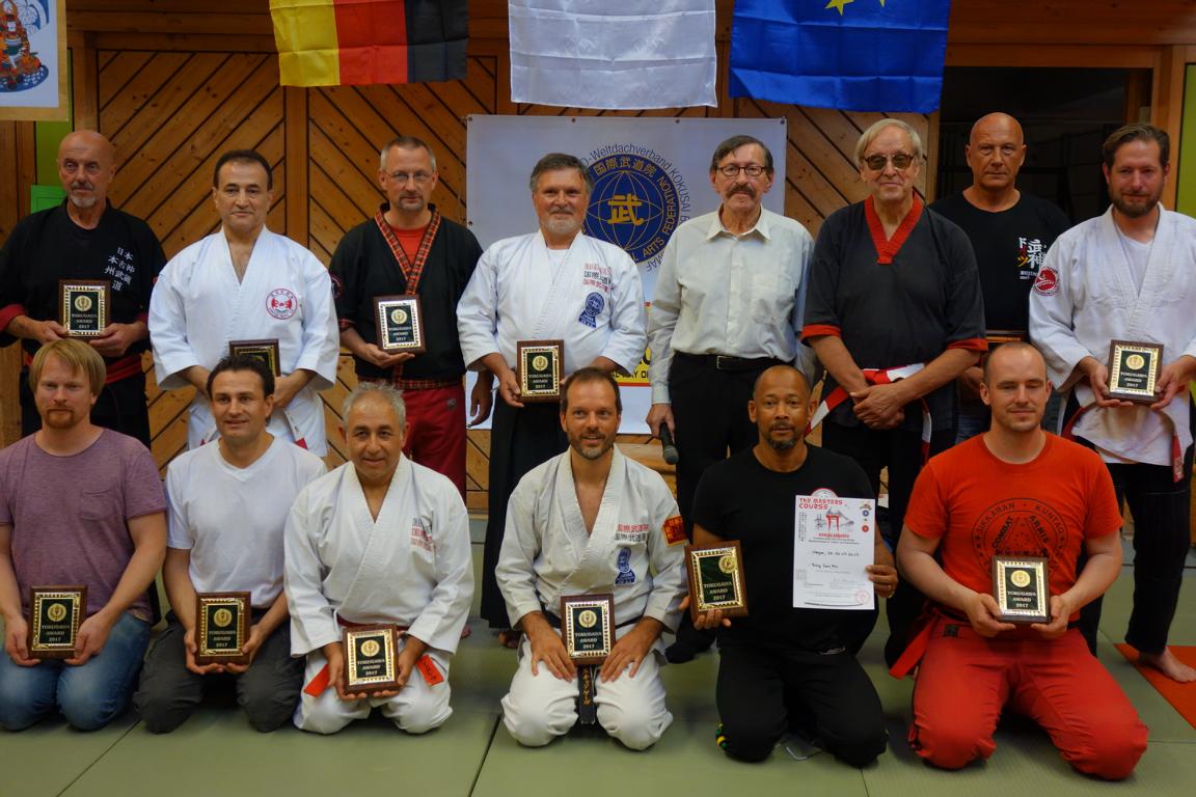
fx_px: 1495
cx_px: 598
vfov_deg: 29.9
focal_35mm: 45
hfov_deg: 43.6
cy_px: 398
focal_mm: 16.78
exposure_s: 1/50
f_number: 3.2
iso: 500
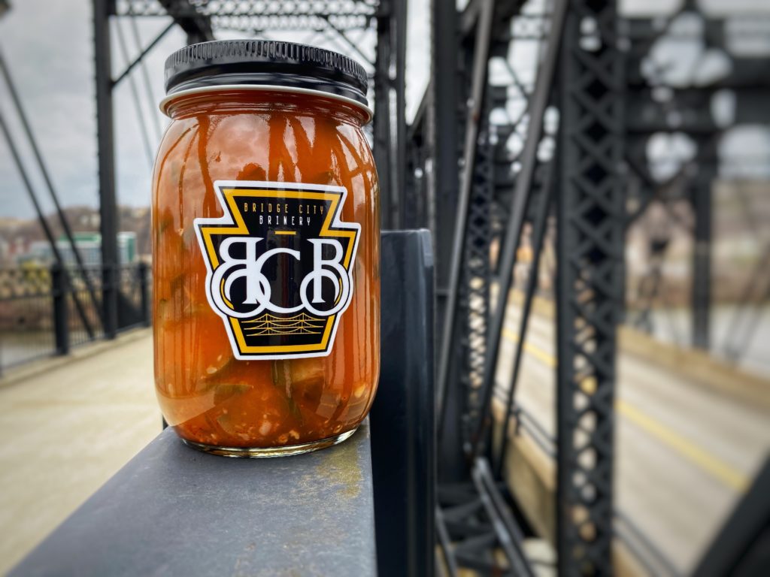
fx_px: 578
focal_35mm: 26
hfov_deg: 67.3
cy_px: 288
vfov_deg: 53.1
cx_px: 385
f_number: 1.8
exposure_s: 1/285
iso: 32
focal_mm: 4.25
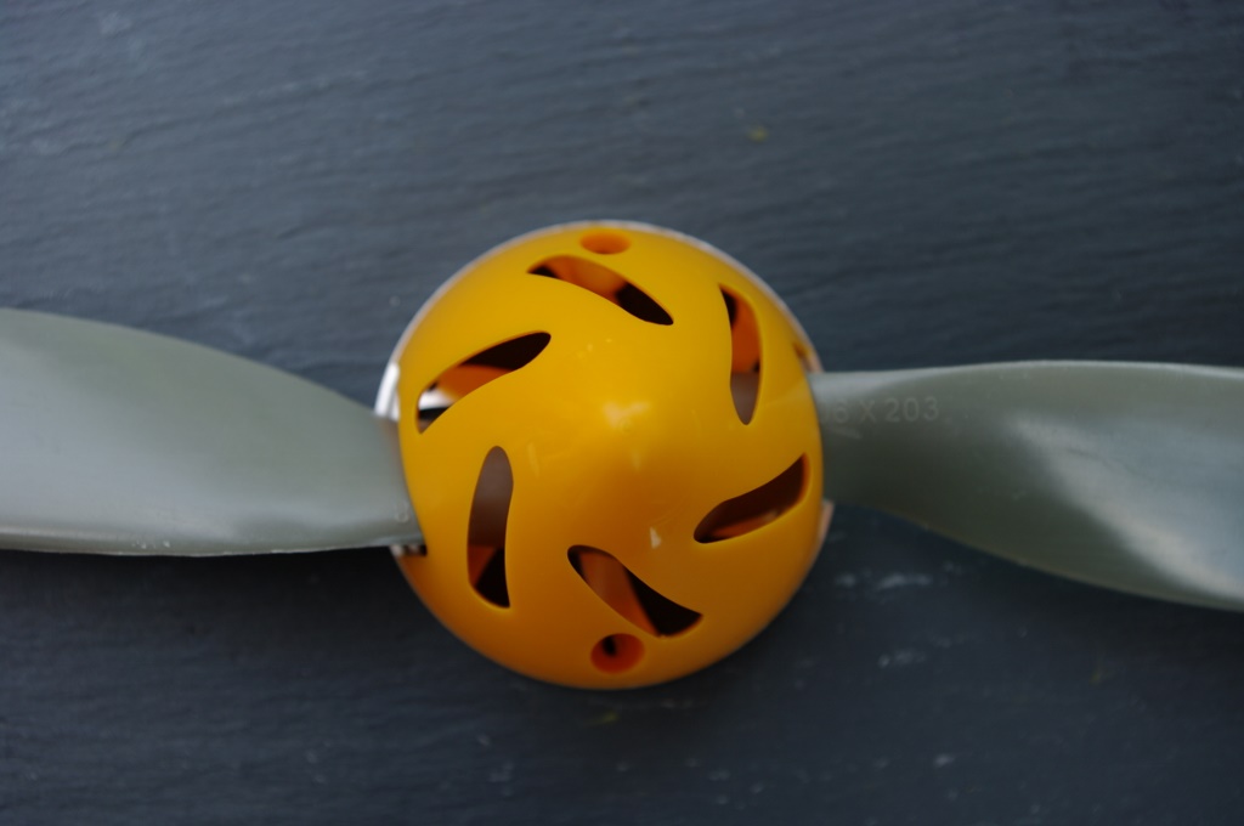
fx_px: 1449
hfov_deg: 46.5
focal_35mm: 42
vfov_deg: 31.8
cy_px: 413
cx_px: 622
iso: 100
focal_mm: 28.13
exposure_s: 1/90
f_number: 5.6
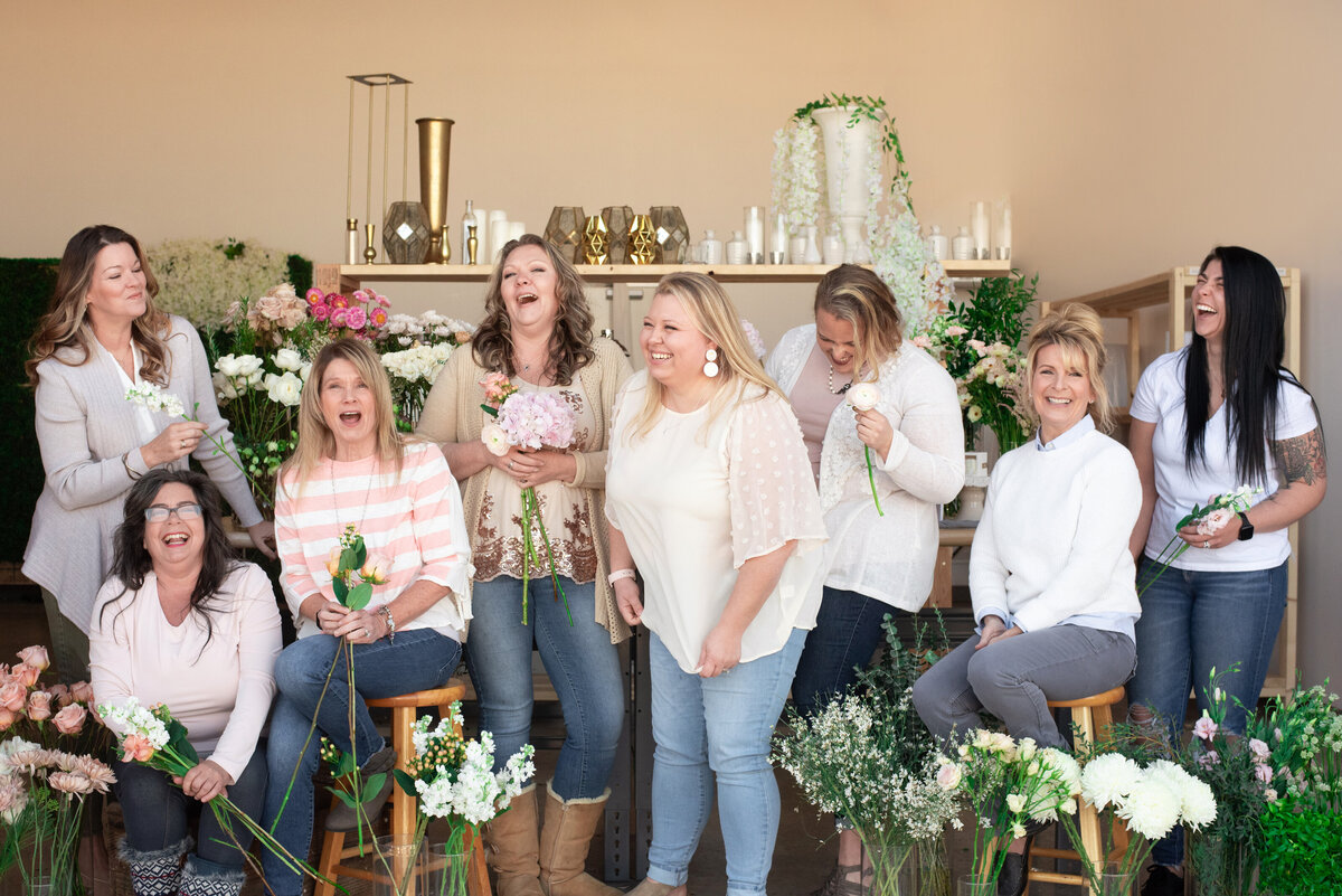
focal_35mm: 50
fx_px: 1864
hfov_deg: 39.6
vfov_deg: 27.0
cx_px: 671
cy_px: 448
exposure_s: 1/800
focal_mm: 50
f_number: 7.1
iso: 2000
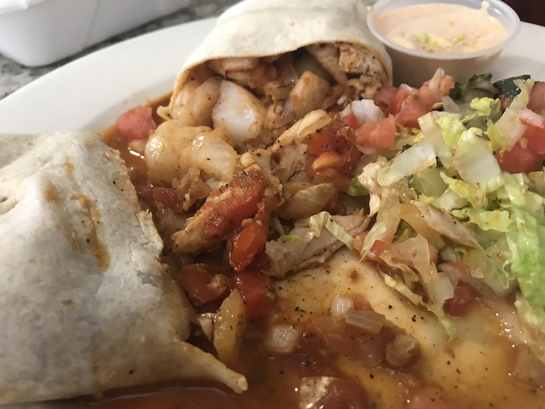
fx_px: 441
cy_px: 204
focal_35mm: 28
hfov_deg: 63.4
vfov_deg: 49.7
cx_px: 272
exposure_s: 1/15
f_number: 1.8
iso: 64
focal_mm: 3.99
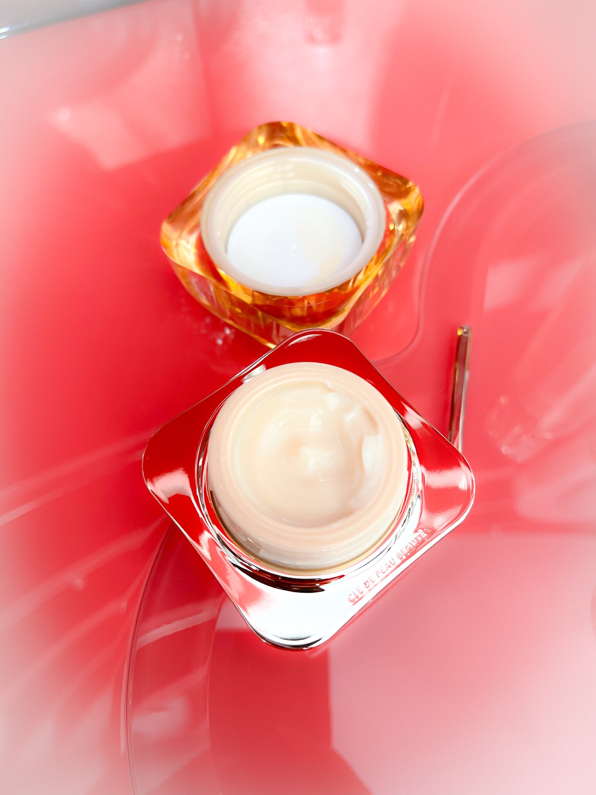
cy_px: 398
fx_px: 597
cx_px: 298
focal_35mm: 26
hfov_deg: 53.1
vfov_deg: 67.3
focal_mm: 5.7
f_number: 1.5
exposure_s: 1/60
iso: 160
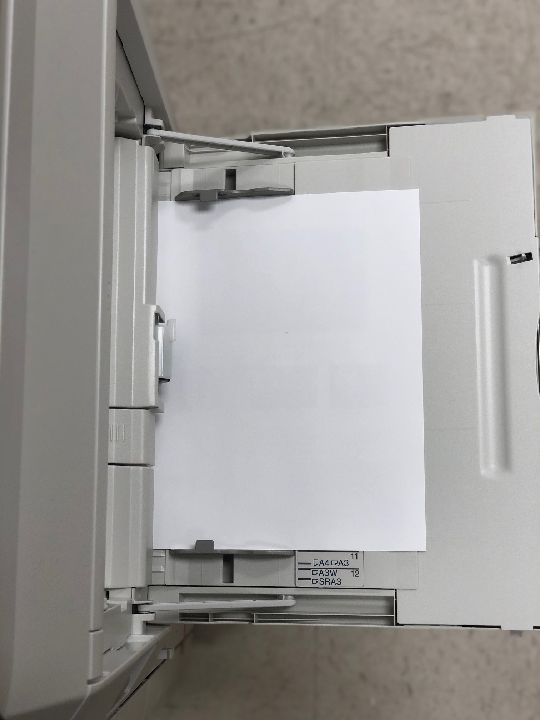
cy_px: 360
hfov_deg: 28.0
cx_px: 270
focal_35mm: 52
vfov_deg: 36.8
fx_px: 1082
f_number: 2.4
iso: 32
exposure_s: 1/60
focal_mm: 6
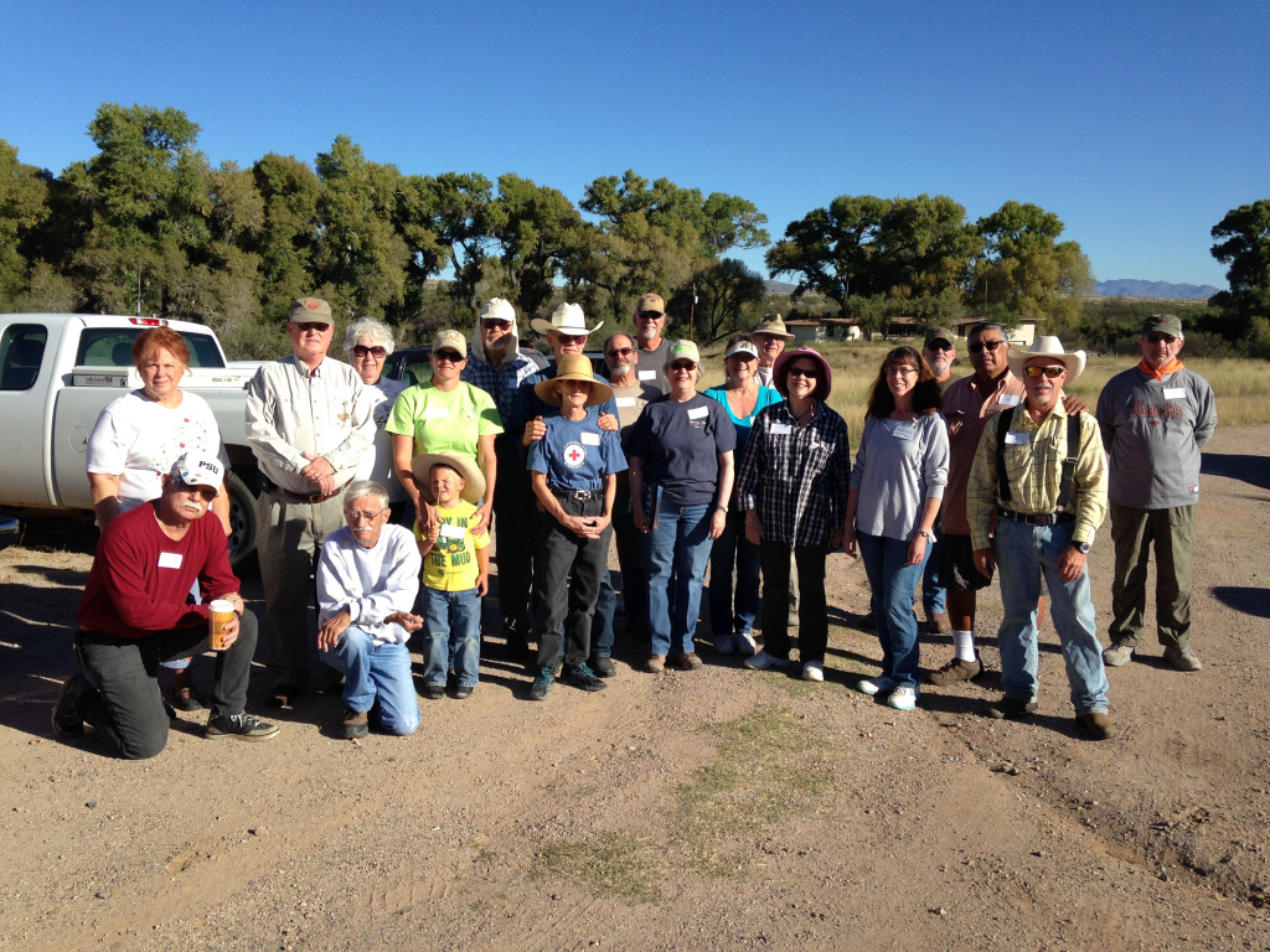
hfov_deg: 55.4
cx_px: 635
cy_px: 476
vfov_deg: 42.9
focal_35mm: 33
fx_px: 1211
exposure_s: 1/1466
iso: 50
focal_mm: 4.12
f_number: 2.4
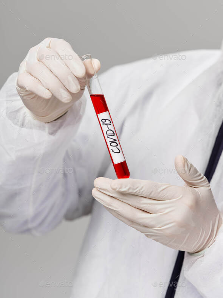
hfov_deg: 17.0
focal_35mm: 87
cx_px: 112
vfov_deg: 22.5
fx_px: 747
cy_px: 149
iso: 100
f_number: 5.6
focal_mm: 110
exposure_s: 1/100
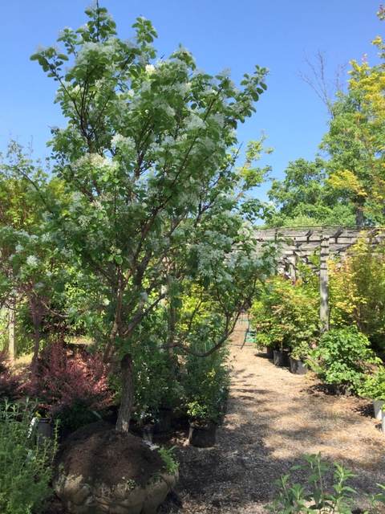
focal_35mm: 31
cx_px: 192
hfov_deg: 45.4
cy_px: 257
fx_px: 460
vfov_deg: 58.4
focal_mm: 3.3
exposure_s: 1/578
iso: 25
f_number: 2.4
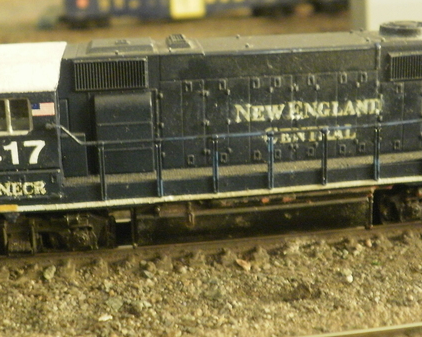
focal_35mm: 61
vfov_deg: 24.7
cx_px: 216
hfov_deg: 31.0
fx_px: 761
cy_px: 82
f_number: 2.9
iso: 400
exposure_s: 1/6
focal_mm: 5.45
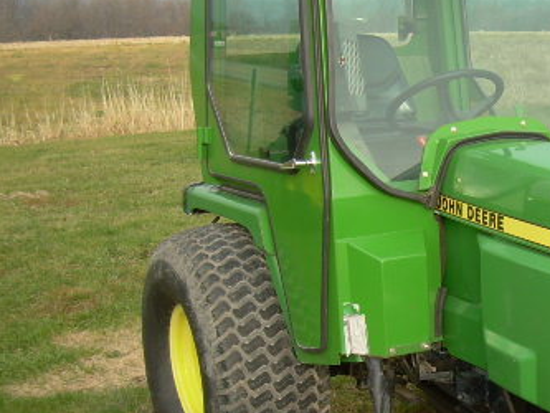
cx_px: 515
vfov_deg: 20.1
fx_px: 1160
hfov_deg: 25.7
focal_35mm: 73
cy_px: 256
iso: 50
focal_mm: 6.3
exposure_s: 1/250
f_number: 2.8
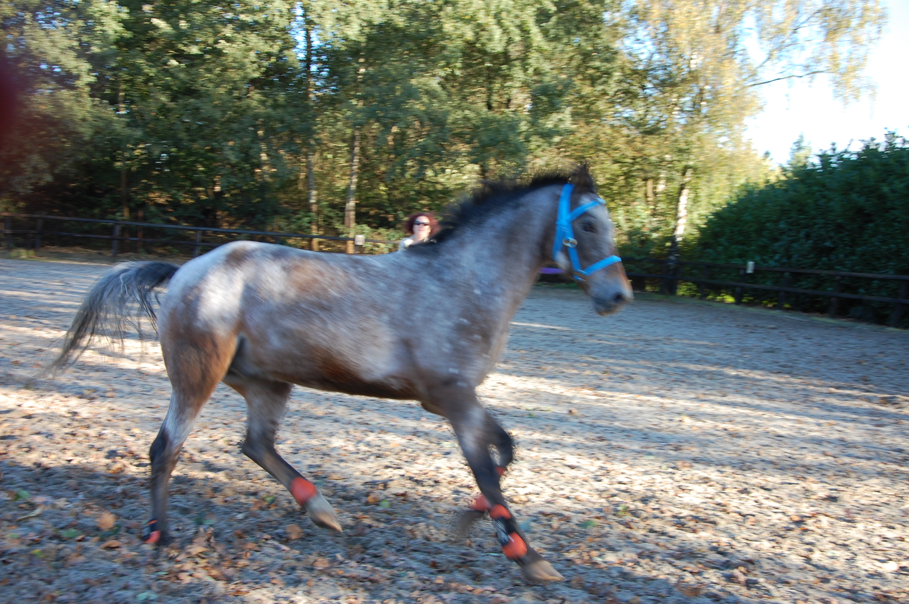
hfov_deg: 43.6
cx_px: 454
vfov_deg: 29.8
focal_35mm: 45
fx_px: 1135
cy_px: 302
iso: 250
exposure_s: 1/125
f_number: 5.6
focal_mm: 30
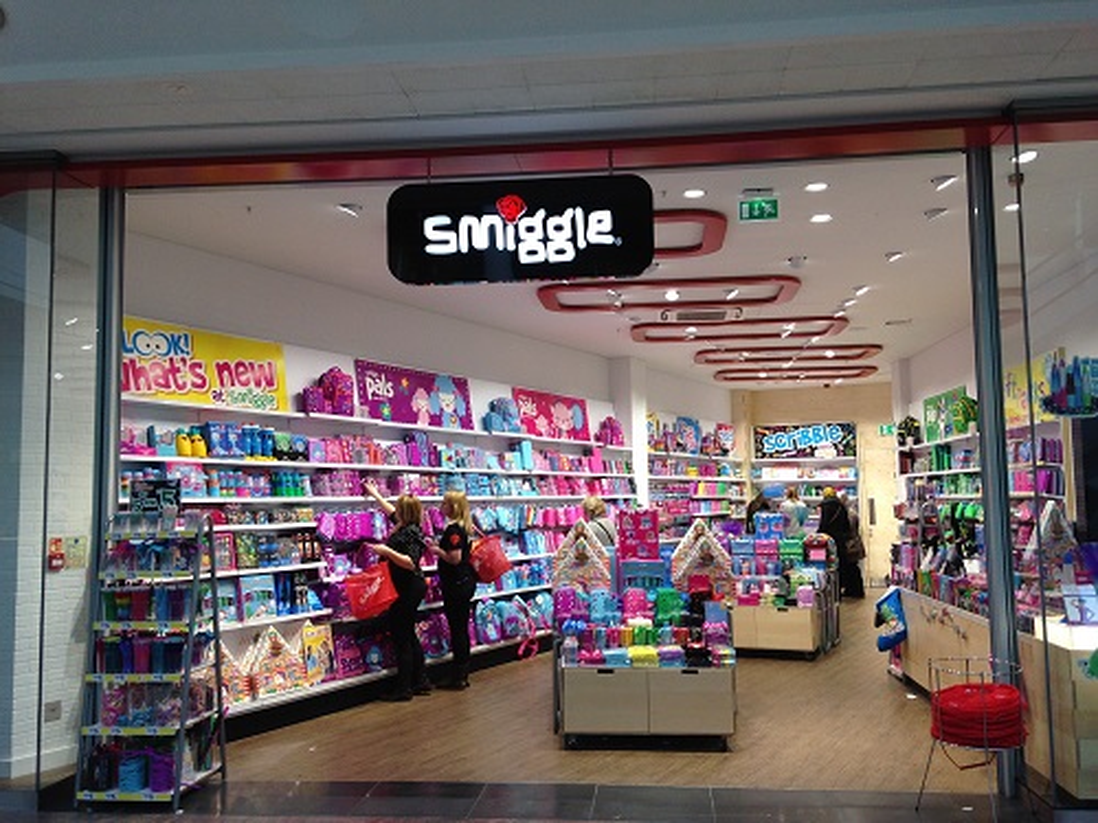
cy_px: 412
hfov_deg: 55.4
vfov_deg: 42.9
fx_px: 1047
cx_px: 549
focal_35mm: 33
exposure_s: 1/120
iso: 64
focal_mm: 4.12
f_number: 2.4
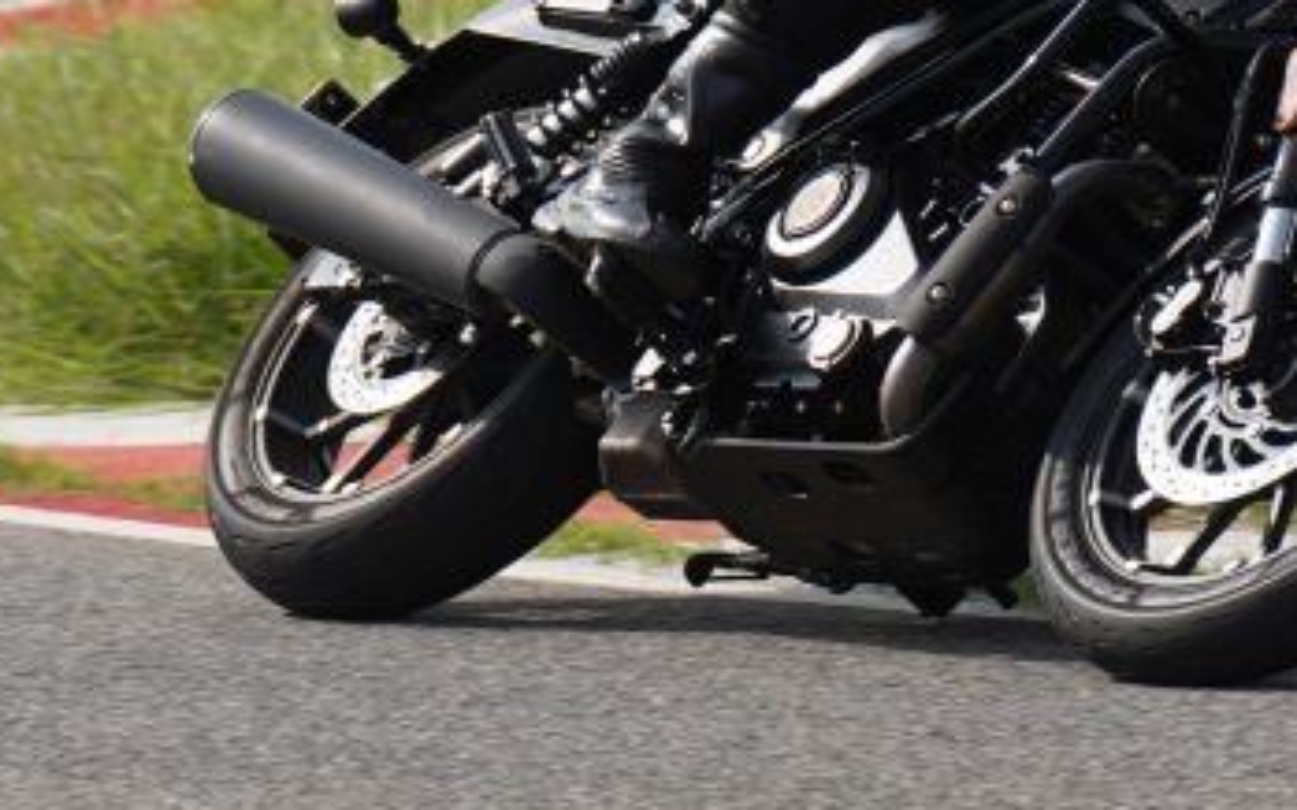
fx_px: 17494
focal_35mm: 495
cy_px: -347
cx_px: 1000
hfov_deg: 4.2
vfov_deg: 2.6
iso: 100
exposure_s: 1/800
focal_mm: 121
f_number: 4.5
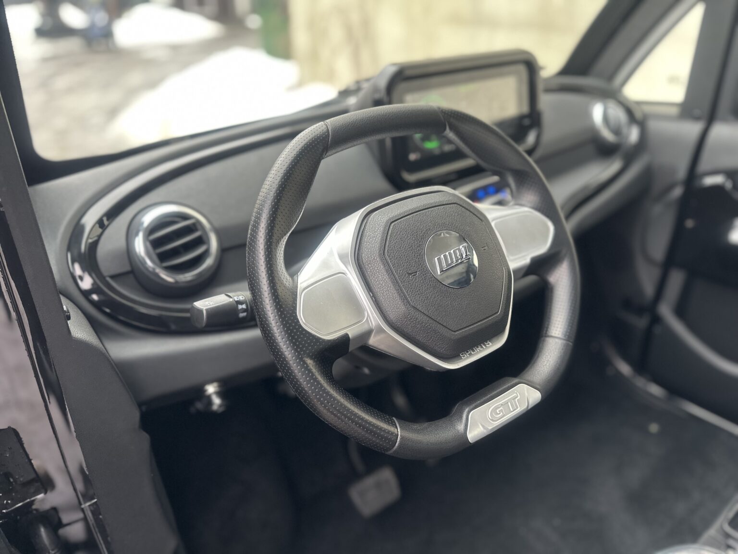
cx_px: 369
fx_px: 512
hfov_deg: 71.6
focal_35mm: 24
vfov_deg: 56.8
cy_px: 277
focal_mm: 6.86
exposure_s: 1/68
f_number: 1.78
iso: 250
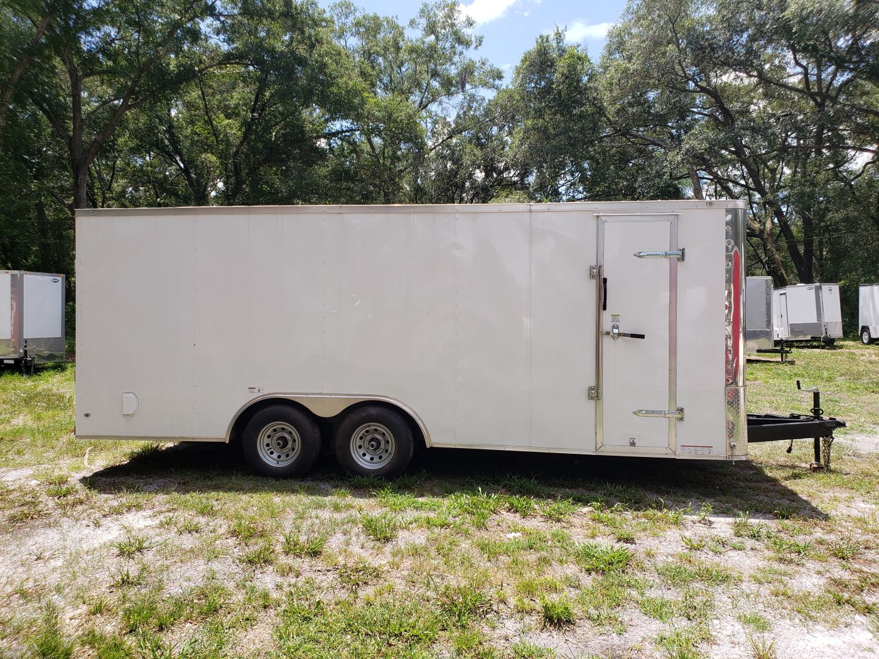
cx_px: 440
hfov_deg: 67.3
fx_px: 660
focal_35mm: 26
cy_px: 330
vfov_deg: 53.1
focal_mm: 4.3
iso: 50
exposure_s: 1/740
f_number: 2.4
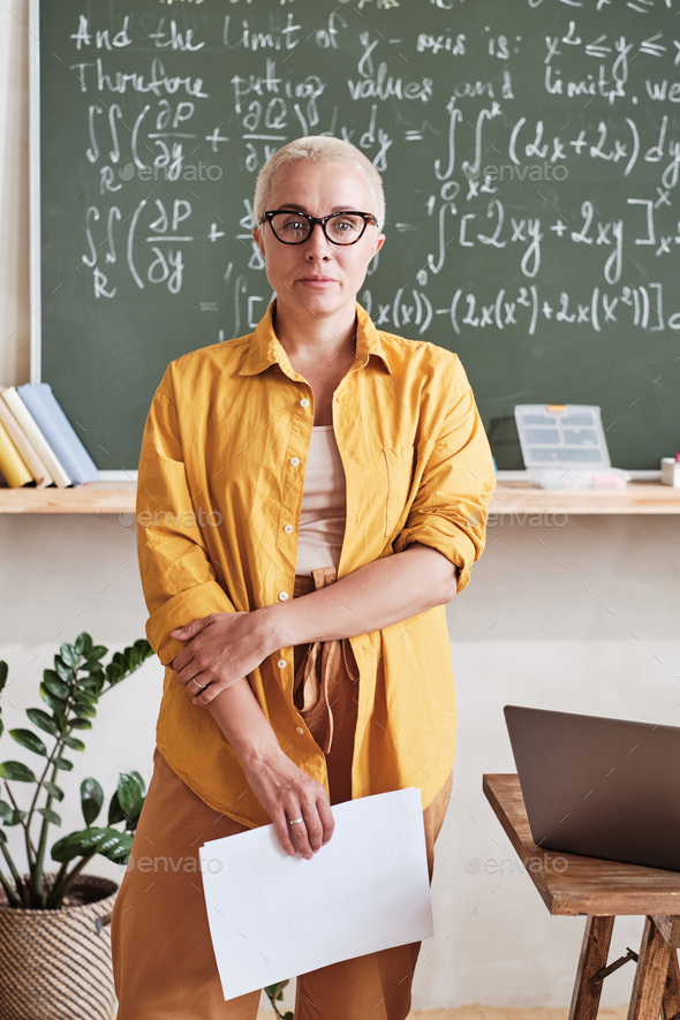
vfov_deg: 24.2
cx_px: 340
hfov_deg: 16.3
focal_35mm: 84
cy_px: 510
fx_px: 2380
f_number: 3.2
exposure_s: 1/200
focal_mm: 56
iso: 800
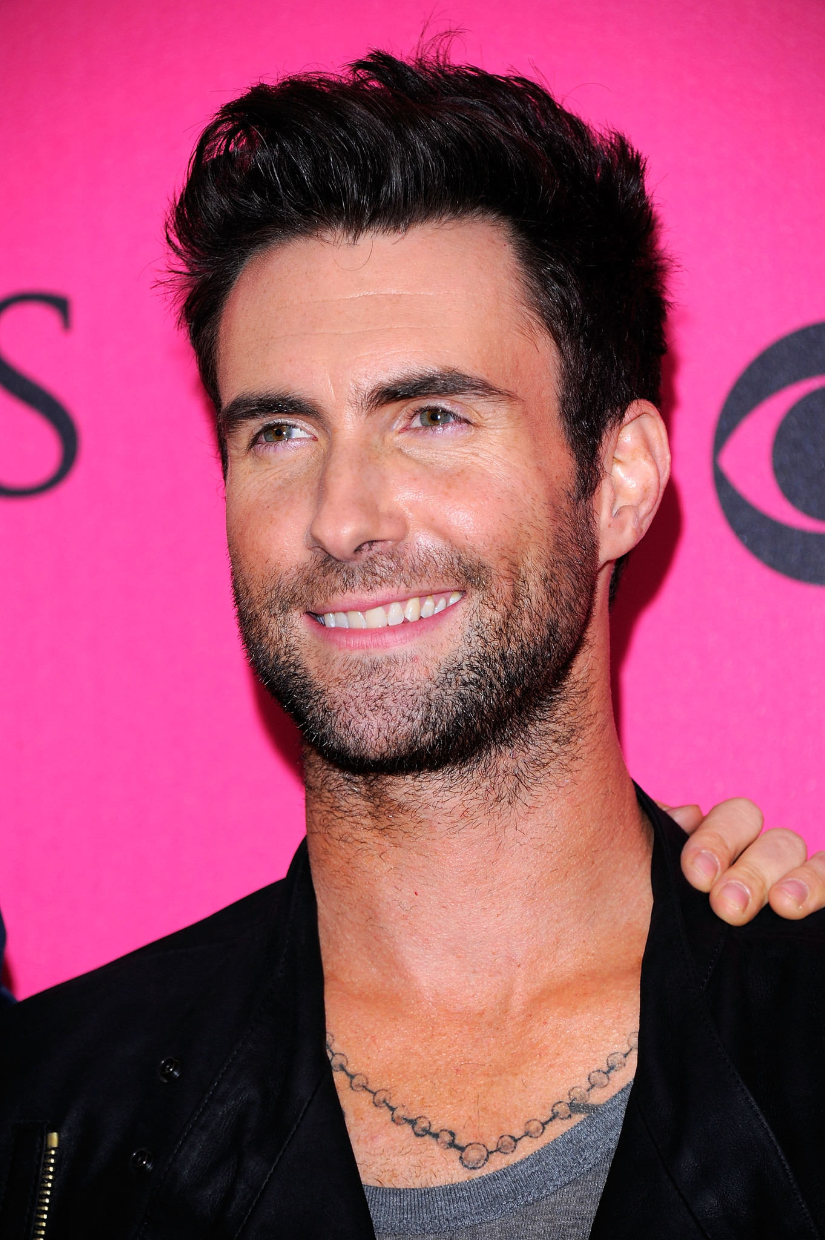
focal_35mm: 300
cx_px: 412
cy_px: 620
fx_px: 10324
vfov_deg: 6.9
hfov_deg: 4.6
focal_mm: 300
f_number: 9
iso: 400
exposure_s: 1/250
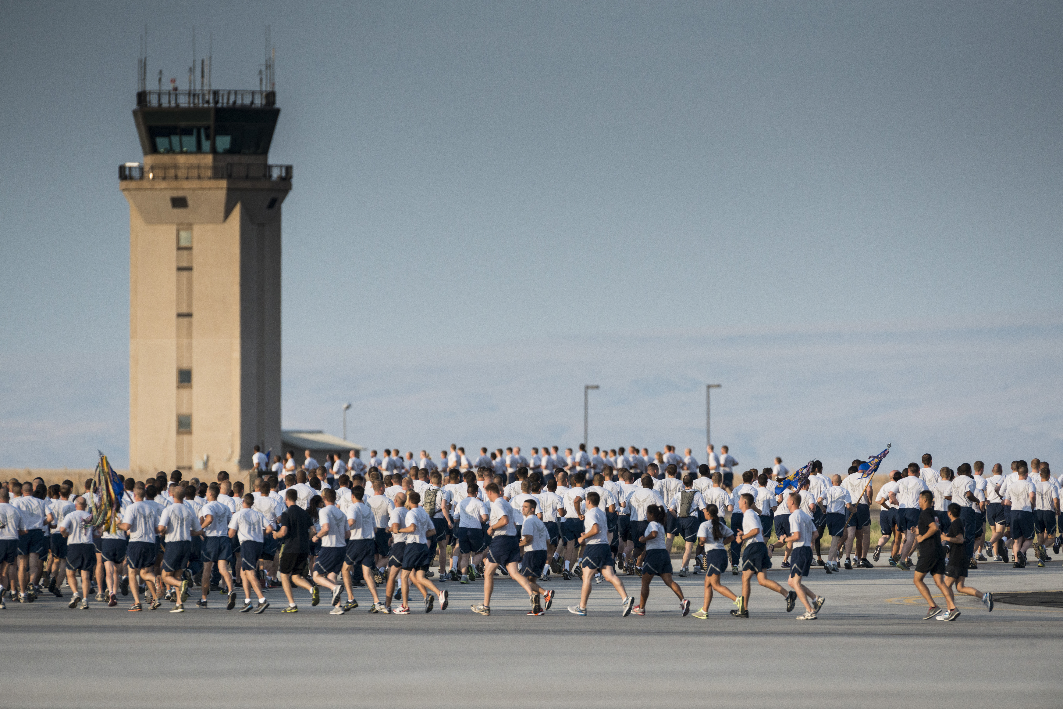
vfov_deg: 2.8
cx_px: 532
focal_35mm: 500
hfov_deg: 4.1
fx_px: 14768
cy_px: 354
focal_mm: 500
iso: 800
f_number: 11
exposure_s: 1/5000
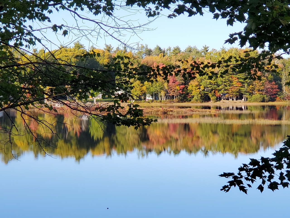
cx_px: 145
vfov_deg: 28.0
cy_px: 109
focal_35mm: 52
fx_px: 436
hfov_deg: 36.8
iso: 50
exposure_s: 1/415
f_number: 2.4
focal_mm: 6
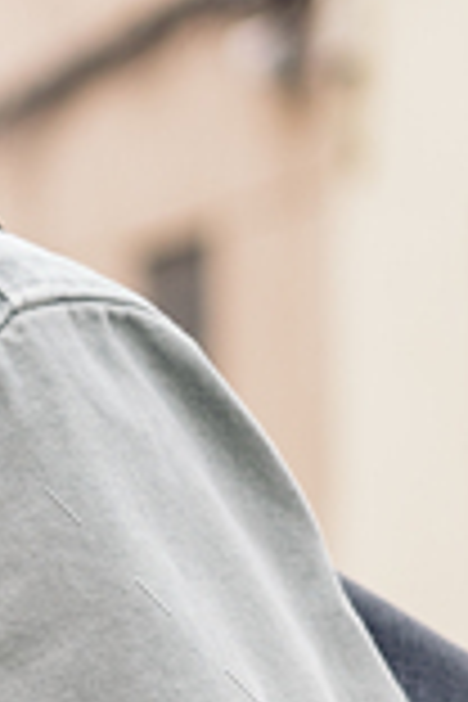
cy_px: 830
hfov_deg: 6.8
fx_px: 3861
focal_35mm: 198
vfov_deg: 10.2
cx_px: -274
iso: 125
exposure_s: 1/640
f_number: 1.8
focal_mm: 35
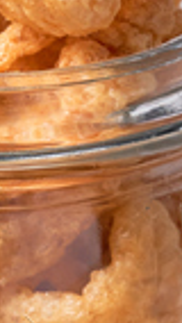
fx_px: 6444
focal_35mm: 752
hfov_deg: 1.6
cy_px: 78
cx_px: 136
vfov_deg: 2.9
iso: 100
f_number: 8
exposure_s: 1/160
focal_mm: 115
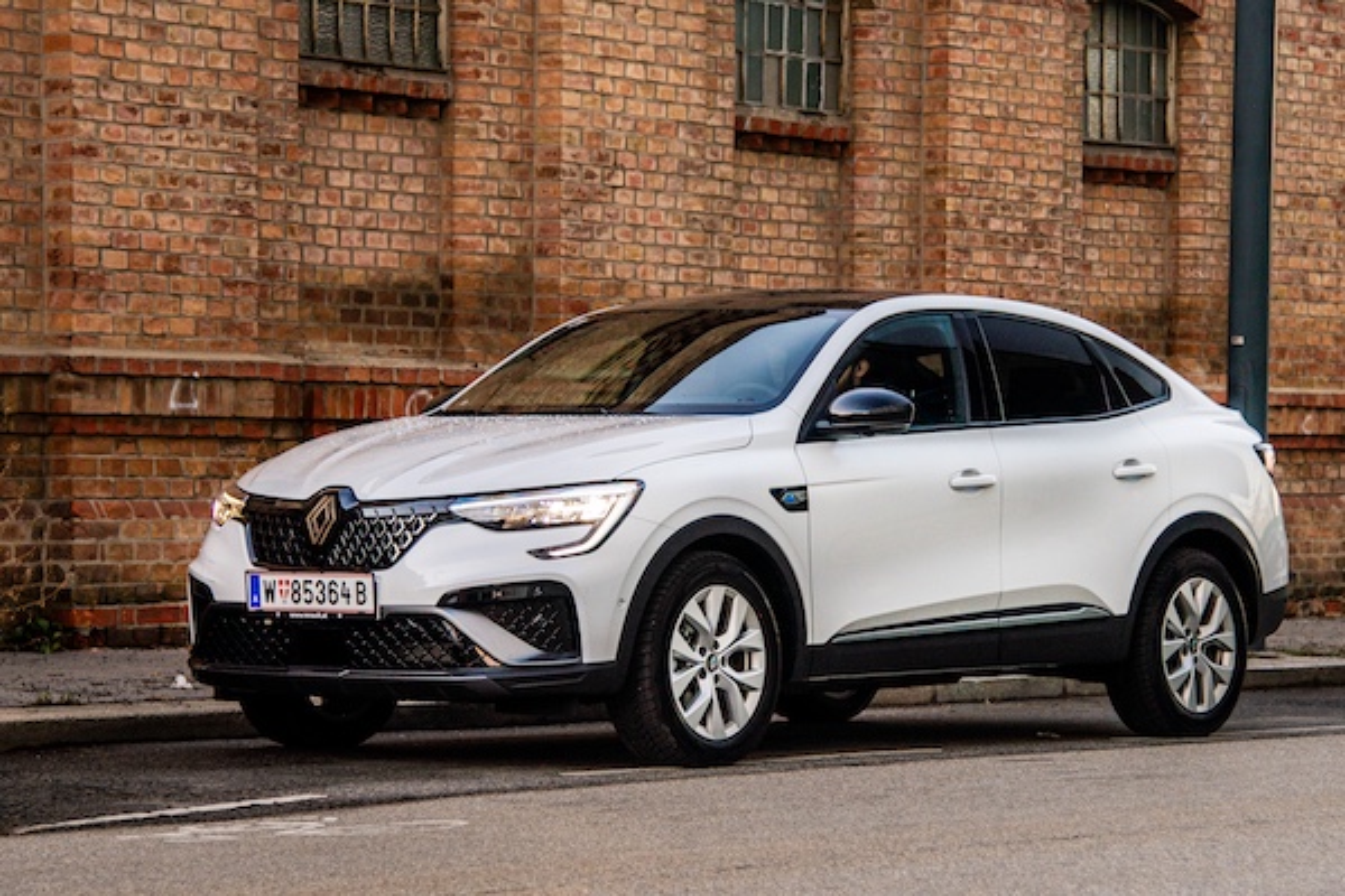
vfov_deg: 19.5
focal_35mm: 70
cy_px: 448
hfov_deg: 28.8
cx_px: 672
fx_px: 2615
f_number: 4
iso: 125
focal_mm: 70
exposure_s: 1/125
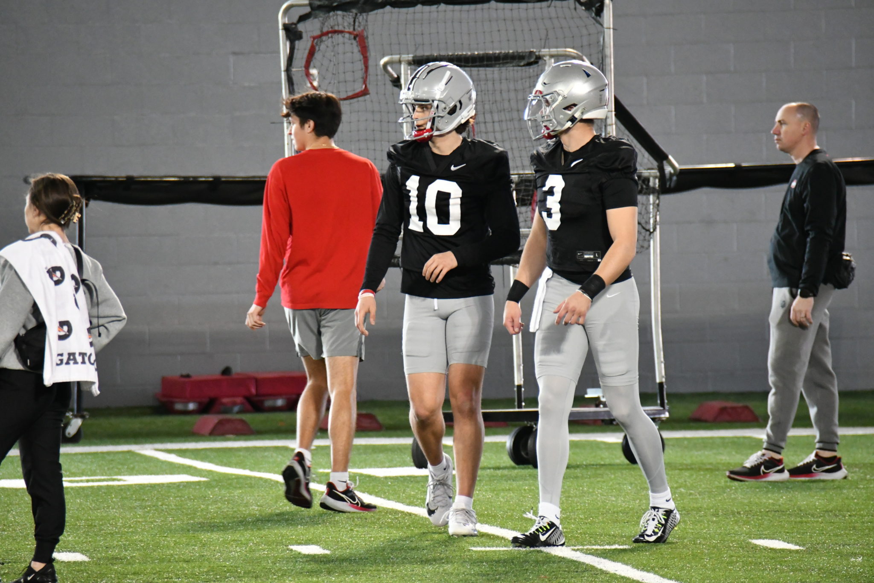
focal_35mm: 375
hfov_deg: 5.5
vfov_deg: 3.7
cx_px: 437
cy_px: 292
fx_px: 9103
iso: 5000
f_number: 5.6
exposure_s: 1/320
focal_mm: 250
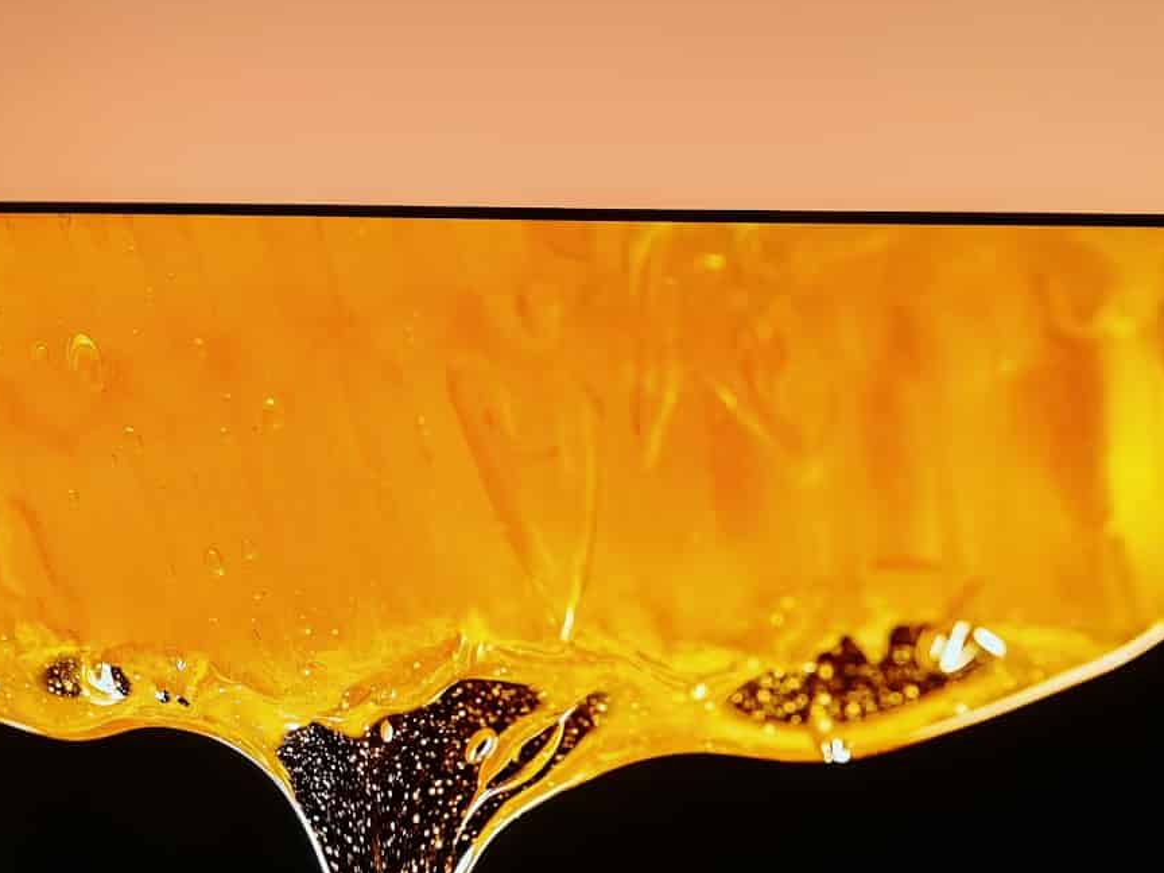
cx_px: 608
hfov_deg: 38.2
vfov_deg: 28.4
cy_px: 715
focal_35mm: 50
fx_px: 1681
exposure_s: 1/150
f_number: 2
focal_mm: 6.83
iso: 320
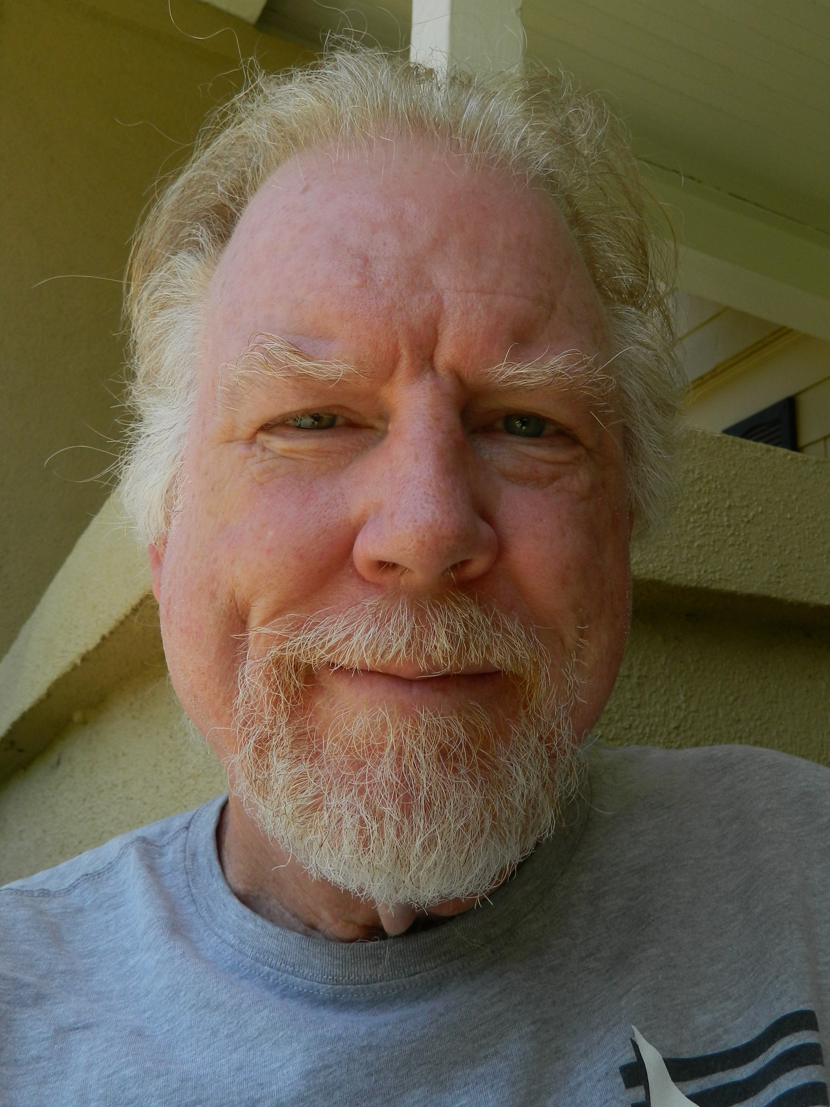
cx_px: 415
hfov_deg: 54.9
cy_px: 554
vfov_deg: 69.4
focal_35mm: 25
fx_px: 799
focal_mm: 4.5
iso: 80
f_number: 3.1
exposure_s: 1/400
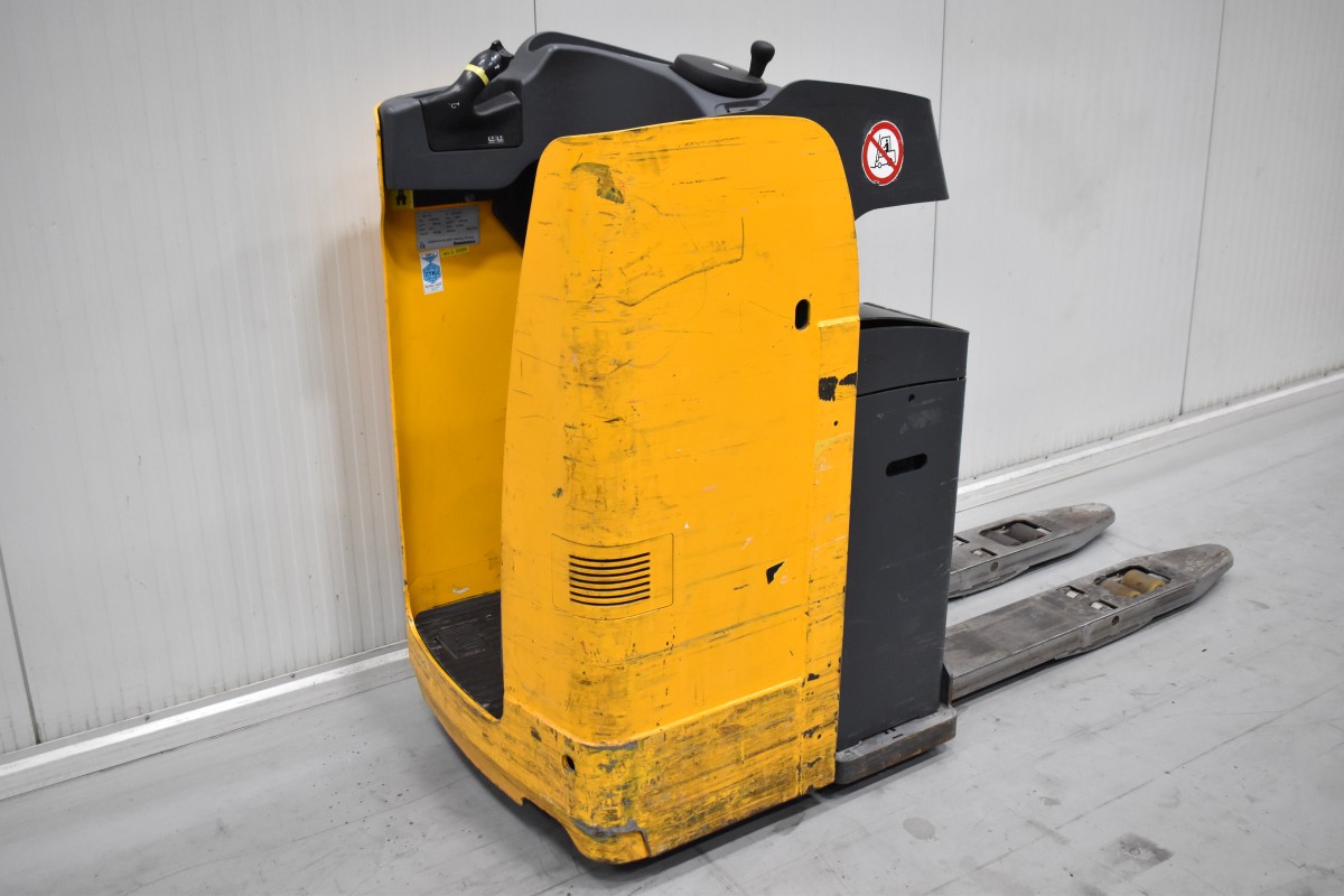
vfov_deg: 36.9
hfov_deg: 53.1
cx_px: 672
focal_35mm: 36
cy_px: 448
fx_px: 1344
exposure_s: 1/100
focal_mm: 24
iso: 1600
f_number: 4
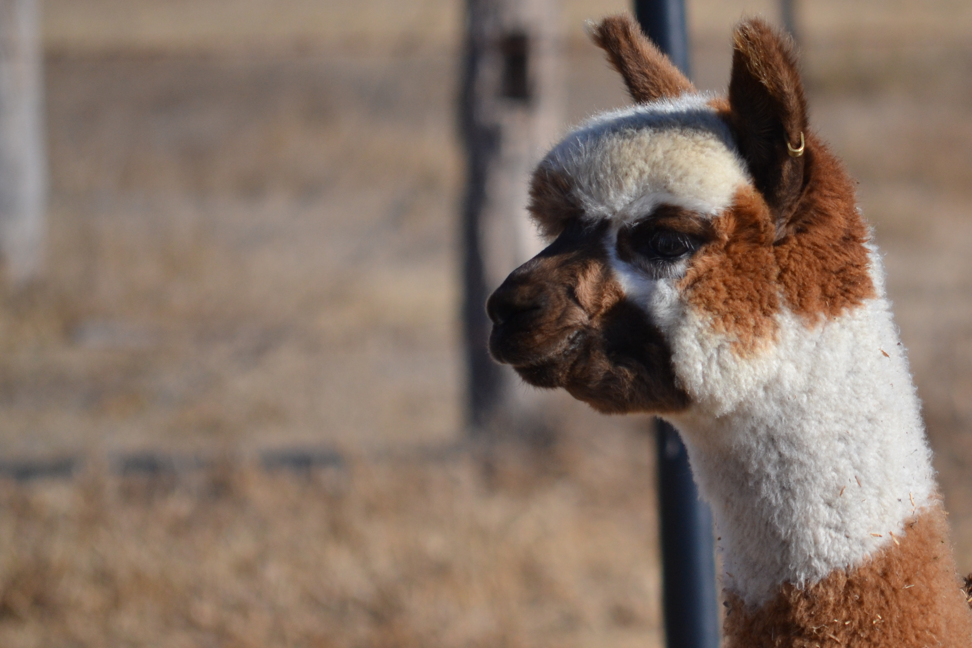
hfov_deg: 4.4
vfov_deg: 2.9
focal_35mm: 469
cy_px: 301
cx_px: 739
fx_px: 12661
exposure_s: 1/1600
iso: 400
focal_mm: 200
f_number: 5.6
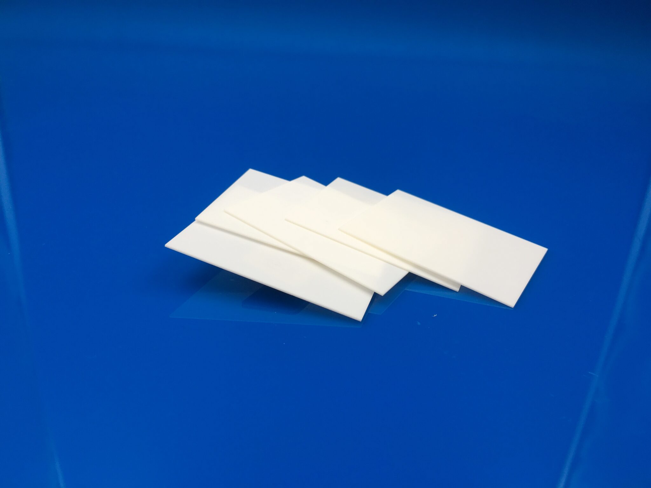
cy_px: 244
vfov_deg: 48.2
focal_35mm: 29
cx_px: 326
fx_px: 545
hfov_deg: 61.7
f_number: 2.2
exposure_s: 1/100
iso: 32
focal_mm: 4.15
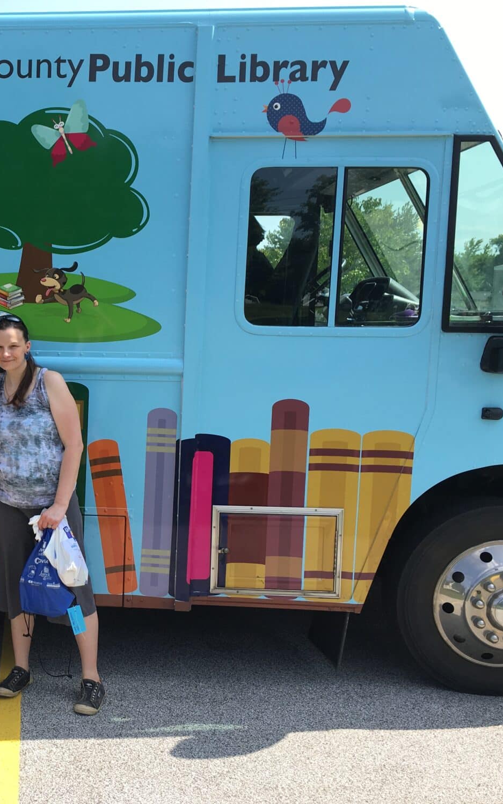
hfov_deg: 28.6
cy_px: 410
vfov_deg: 47.2
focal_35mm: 42
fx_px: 921
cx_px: -4
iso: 25
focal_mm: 4.15
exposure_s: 1/635
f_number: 2.2
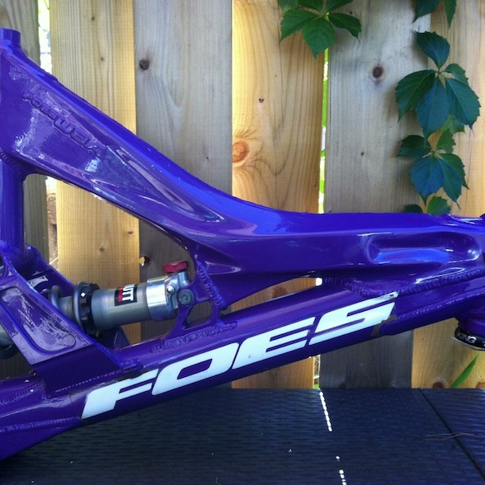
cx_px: 242
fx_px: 666
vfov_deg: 40.0
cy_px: 241
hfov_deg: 40.0
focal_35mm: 42
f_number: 2.8
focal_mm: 3.85
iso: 125
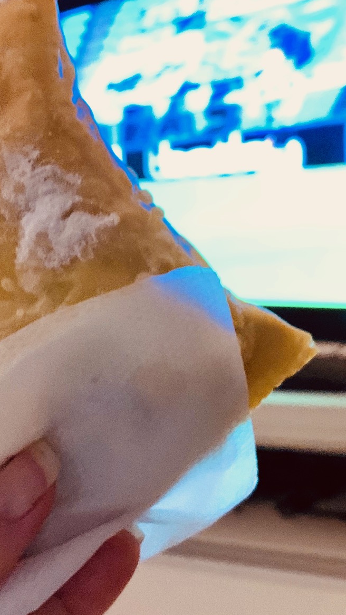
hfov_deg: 24.4
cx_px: 159
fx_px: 799
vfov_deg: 42.0
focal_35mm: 49
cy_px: 275
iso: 640
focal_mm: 4.25
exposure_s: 1/24
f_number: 1.8
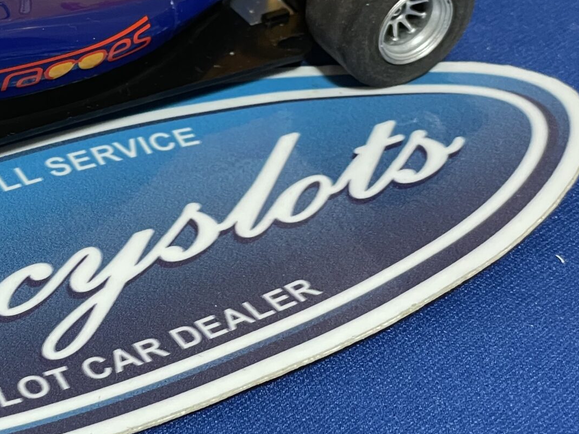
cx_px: -88
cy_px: 171
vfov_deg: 11.9
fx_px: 2091
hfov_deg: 15.3
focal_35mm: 125
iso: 160
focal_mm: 6
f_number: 2
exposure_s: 1/60
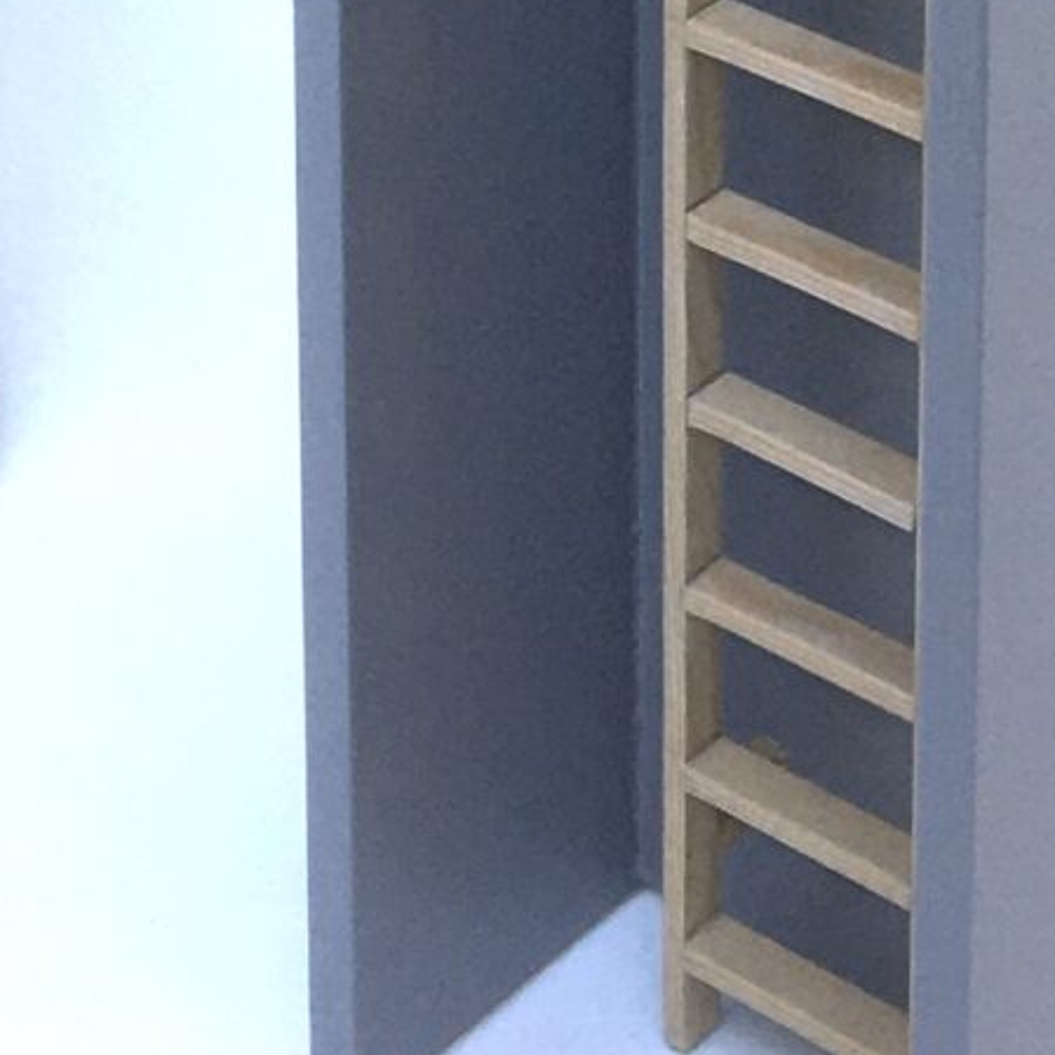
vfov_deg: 10.5
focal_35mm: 146
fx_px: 5034
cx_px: 752
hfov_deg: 11.9
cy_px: -1344
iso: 25
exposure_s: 1/50
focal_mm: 4.15
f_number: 2.2
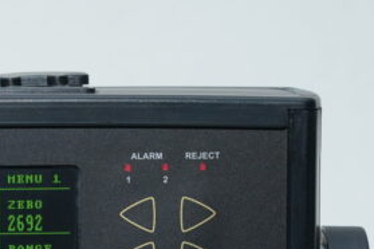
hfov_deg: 7.1
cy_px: 320
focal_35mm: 289
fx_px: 3002
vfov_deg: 4.7
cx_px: -54
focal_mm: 105
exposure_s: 1/100
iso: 400
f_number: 8
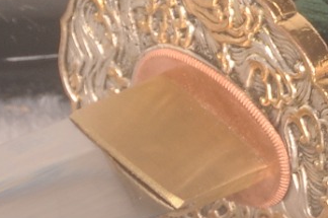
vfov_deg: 2.1
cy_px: 198
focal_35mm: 649
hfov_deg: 3.2
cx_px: 692
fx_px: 5904
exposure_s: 1/100
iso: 200
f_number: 10
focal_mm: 70
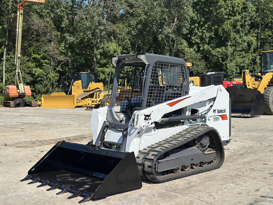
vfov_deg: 30.3
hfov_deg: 39.7
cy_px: 102
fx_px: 379
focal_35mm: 48
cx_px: 136
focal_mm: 6.86
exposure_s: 1/7092
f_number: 1.78
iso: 80
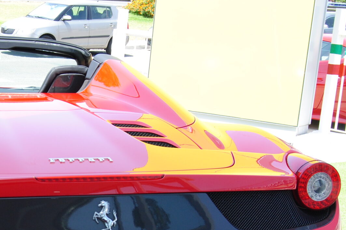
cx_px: 52
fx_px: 836
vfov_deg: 15.5
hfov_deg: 22.9
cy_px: 212
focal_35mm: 87
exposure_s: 1/100
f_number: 9
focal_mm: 24
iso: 200
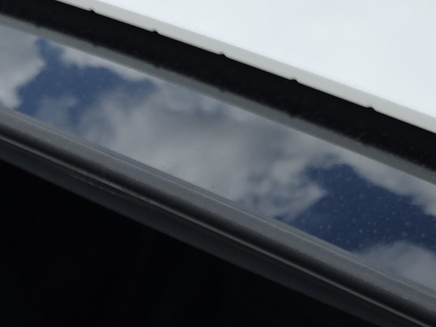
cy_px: 555
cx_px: 126
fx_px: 1121
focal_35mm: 89
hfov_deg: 21.9
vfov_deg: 14.8
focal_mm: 6.3
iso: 80
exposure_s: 1/3075
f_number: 1.7
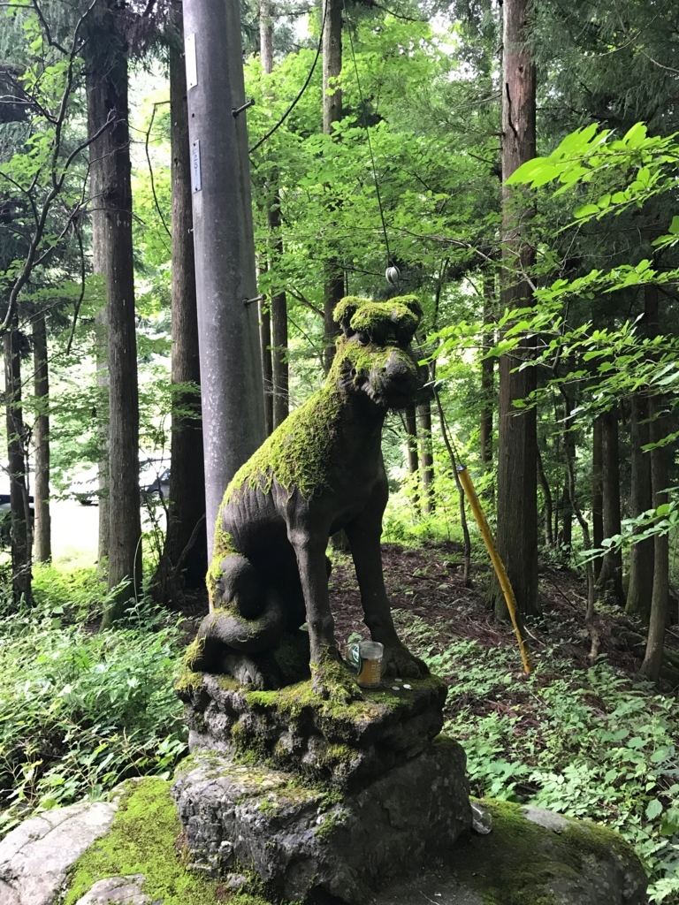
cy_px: 452
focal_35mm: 28
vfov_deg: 63.4
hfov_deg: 49.7
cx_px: 340
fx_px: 732
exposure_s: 1/20
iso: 40
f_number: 1.8
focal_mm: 3.99
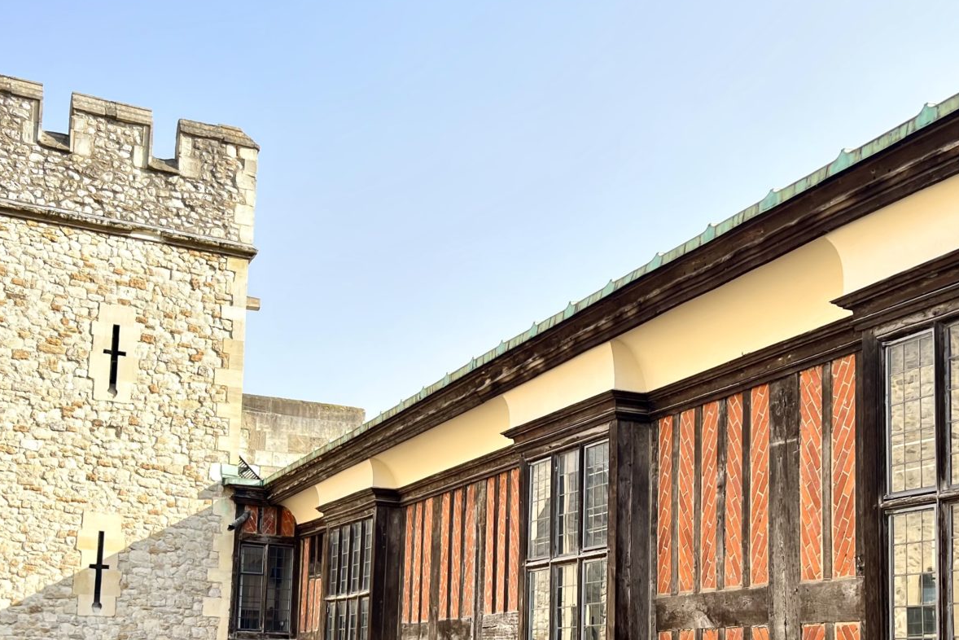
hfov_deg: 41.8
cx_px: 563
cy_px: 563
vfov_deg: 27.7
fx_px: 1252
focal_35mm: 47
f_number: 1.5
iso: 50
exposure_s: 1/486
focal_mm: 5.7
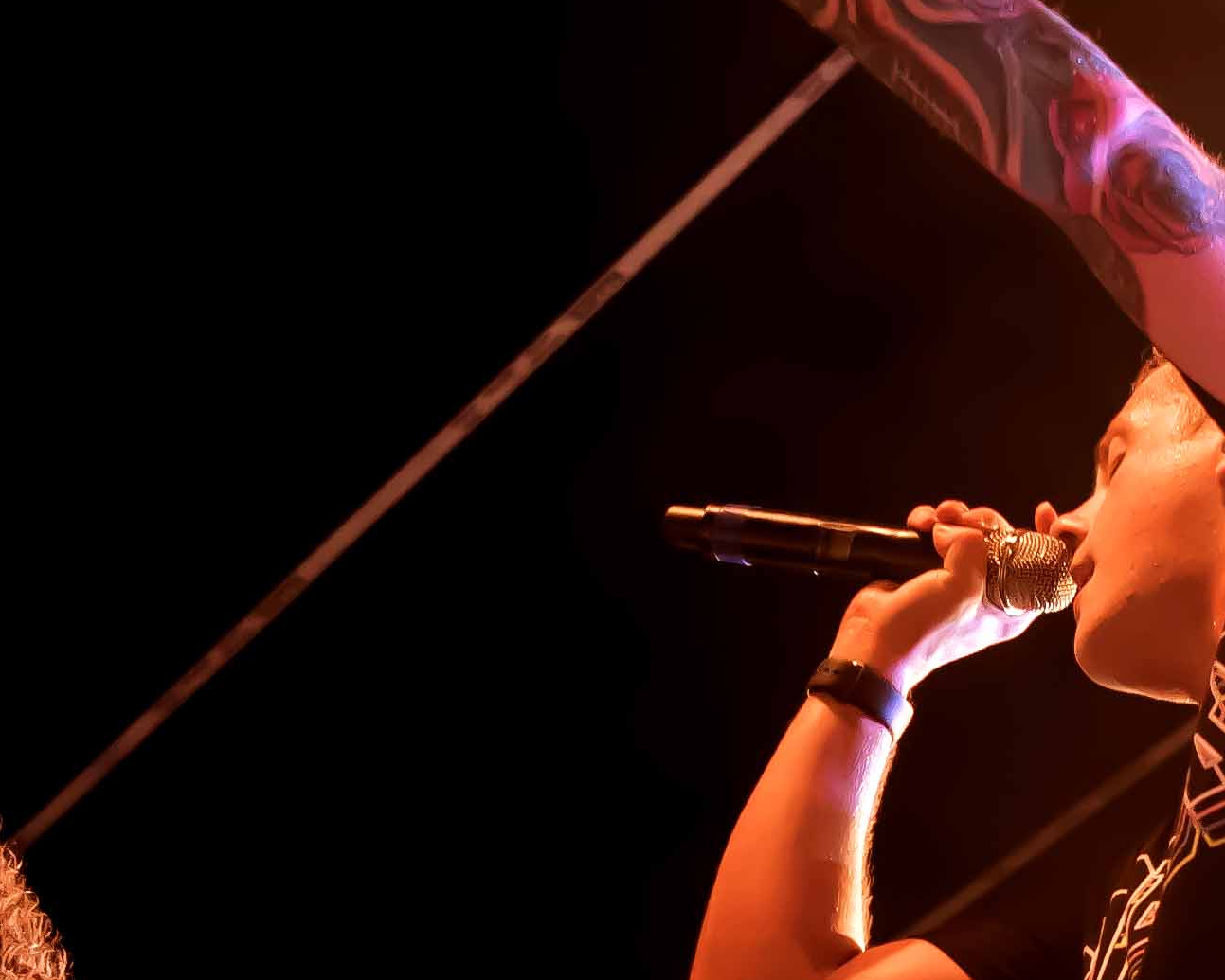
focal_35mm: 131
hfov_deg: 14.7
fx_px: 4751
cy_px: 924
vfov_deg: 11.7
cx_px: 695
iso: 1250
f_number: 2.8
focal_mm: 30
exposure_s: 1/60
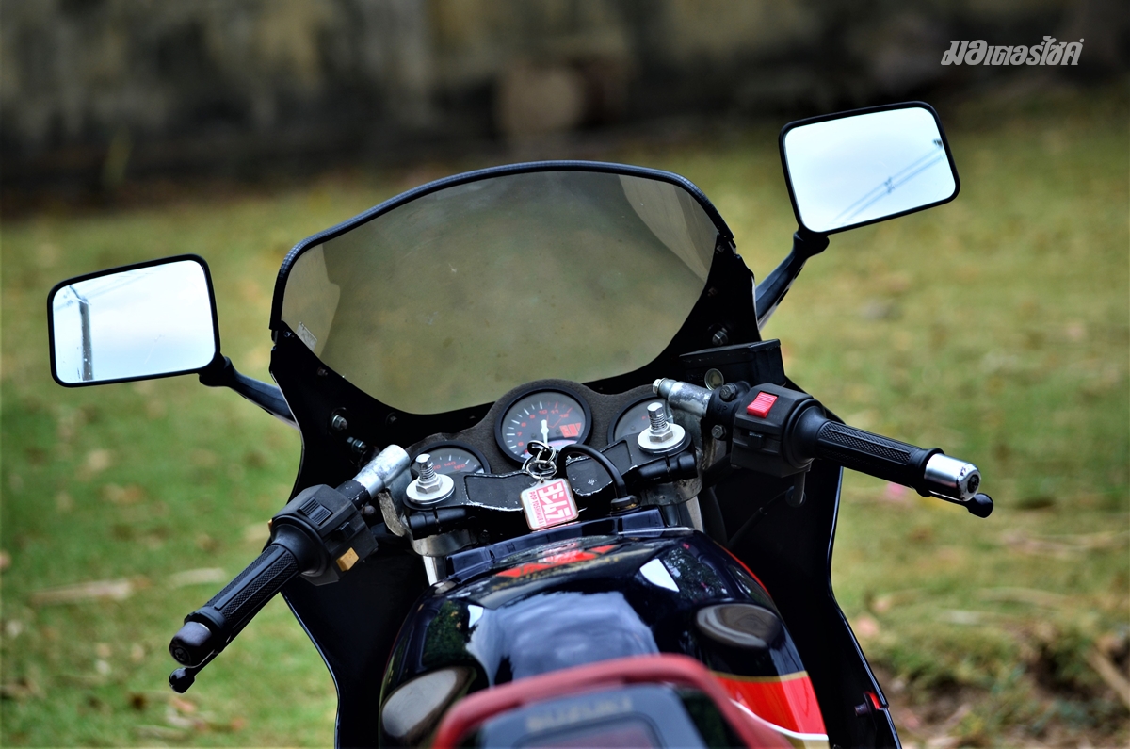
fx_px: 6344
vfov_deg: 6.8
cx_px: 565
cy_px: 374
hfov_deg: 10.2
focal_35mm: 202
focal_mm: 135
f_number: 5.6
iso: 280
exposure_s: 1/500
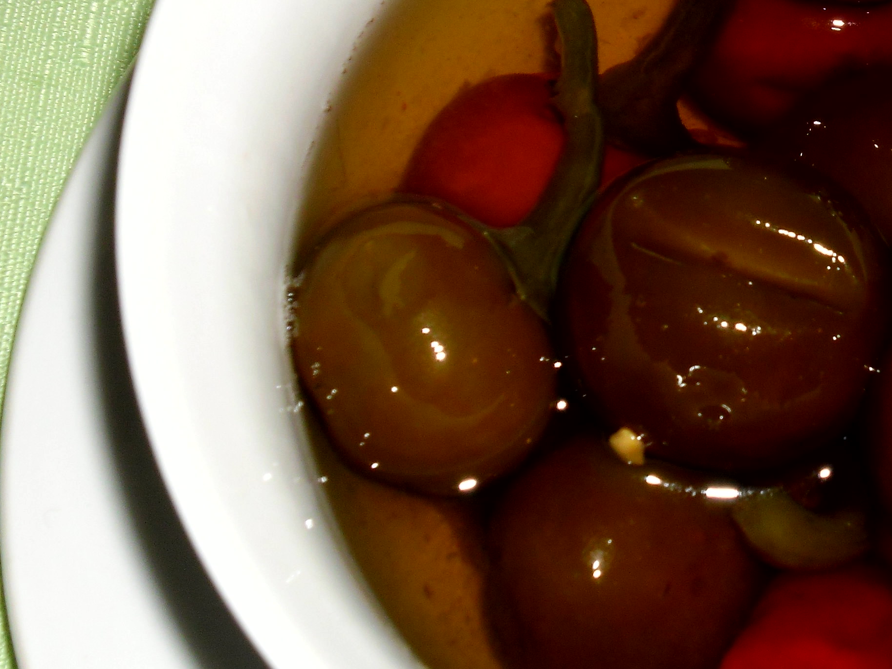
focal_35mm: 114
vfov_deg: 13.0
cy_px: 182
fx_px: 2937
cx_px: 914
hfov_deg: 16.9
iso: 80
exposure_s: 1/60
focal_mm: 9.3
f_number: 5
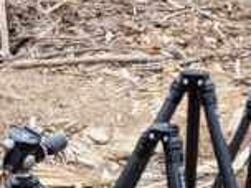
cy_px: 206
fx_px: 660
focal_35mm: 91
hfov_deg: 21.4
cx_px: 73
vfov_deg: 15.8
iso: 12
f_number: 1.8
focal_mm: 6.4
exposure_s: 1/218
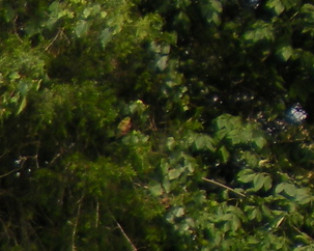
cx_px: -435
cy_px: 507
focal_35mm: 196
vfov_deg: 7.6
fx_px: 1820
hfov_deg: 8.9
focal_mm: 6.3
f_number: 3.1
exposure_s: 1/532
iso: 64
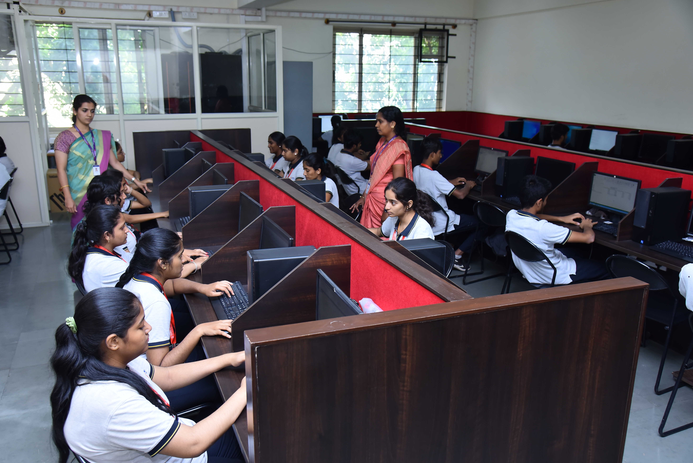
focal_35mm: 32
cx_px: 345
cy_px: 226
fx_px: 616
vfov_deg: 41.2
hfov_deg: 58.7
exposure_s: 1/125
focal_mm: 31
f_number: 5.6
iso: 800
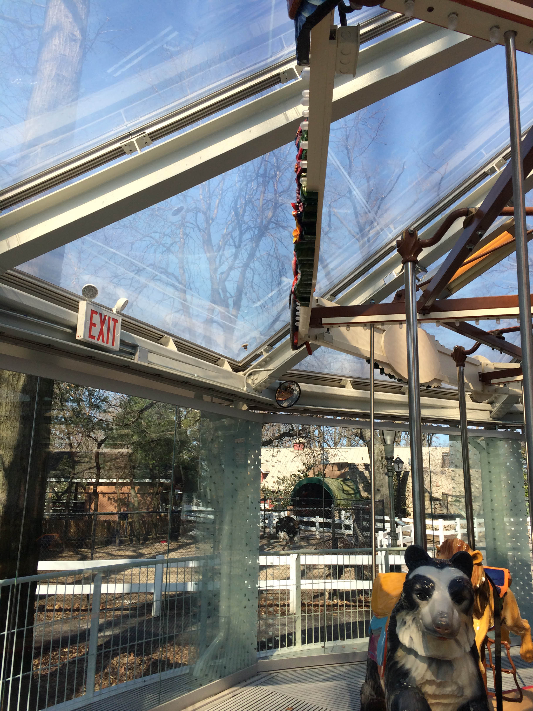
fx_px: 616
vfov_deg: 60.0
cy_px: 356
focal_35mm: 30
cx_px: 266
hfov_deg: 46.8
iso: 32
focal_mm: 4.12
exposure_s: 1/1282
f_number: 2.2
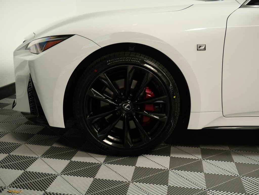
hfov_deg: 42.9
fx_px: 329
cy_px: 98
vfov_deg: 32.9
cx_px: 130
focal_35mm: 44
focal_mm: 22
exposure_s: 1/250
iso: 250
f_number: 5.6
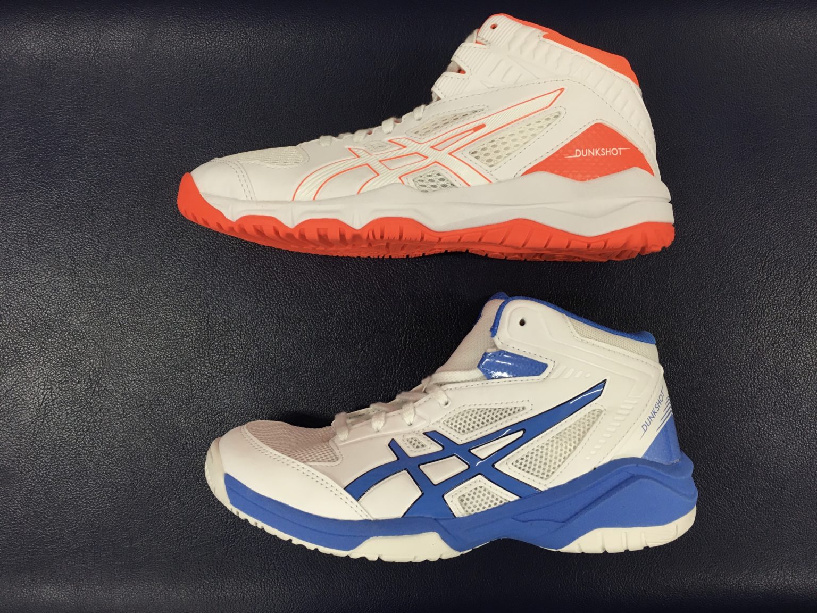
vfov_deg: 48.2
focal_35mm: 29
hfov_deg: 61.7
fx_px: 684
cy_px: 306
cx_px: 408
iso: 40
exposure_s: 1/30
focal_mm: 4.15
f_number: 2.2
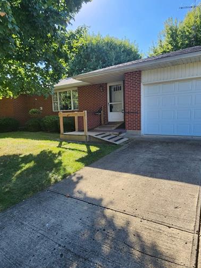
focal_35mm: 20
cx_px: 102
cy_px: 137
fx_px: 155
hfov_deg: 65.9
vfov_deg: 81.7
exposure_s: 1/673
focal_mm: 2.2
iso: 50
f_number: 2.2
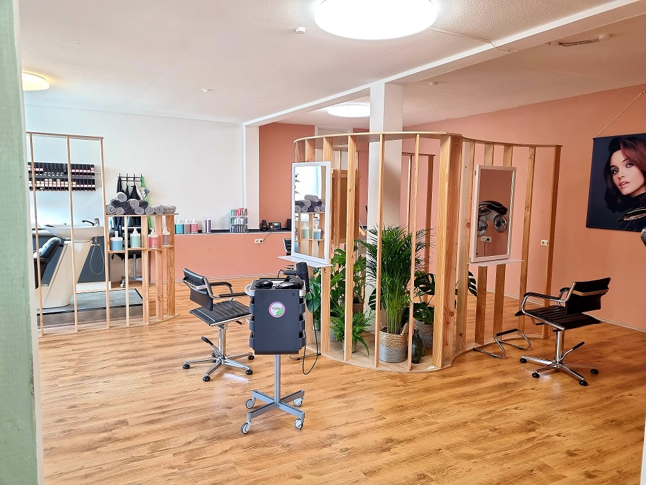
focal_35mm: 26
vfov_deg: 53.1
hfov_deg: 67.3
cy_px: 242
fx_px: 485
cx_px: 323
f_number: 1.8
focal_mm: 5.4
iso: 160
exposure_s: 1/100
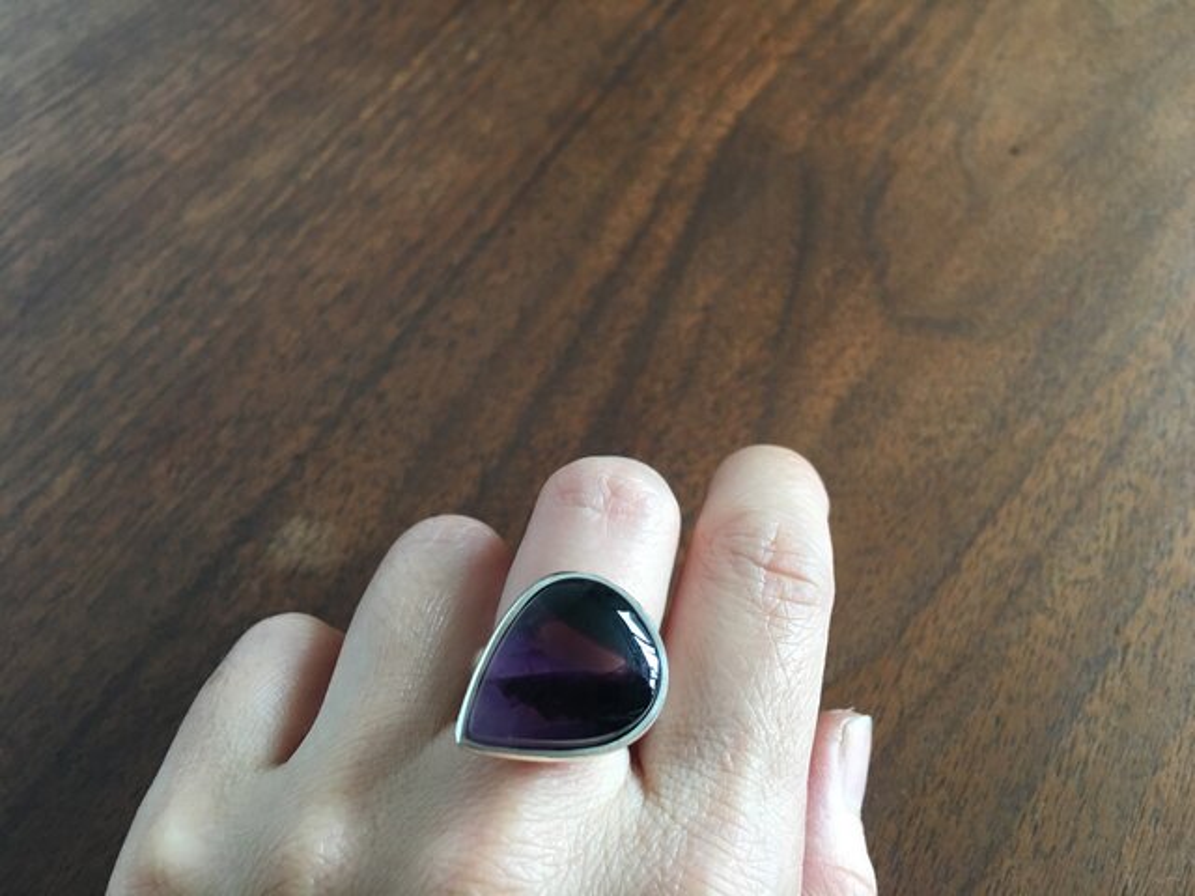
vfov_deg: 48.2
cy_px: 448
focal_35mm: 29
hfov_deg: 61.7
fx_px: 1001
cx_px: 598
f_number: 2.2
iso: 50
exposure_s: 1/15
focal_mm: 4.15
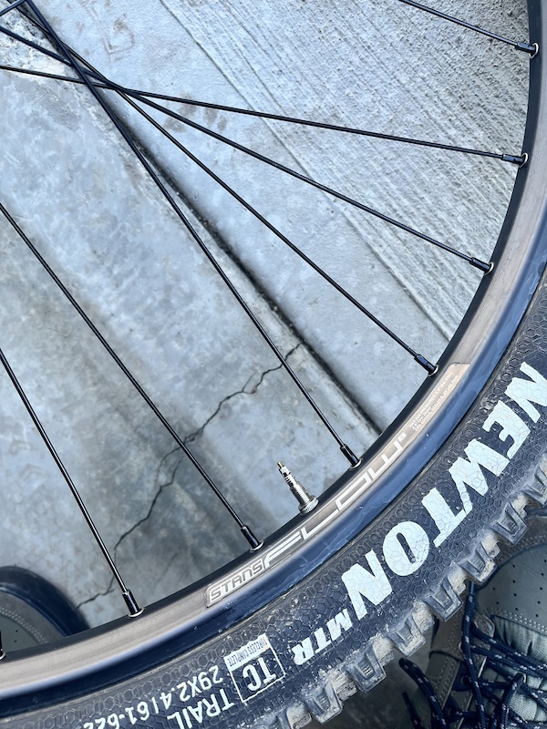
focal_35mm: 26
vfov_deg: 67.3
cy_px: 364
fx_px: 548
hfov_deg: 53.1
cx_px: 274
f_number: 1.6
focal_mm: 5.1
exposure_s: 1/122
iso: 50
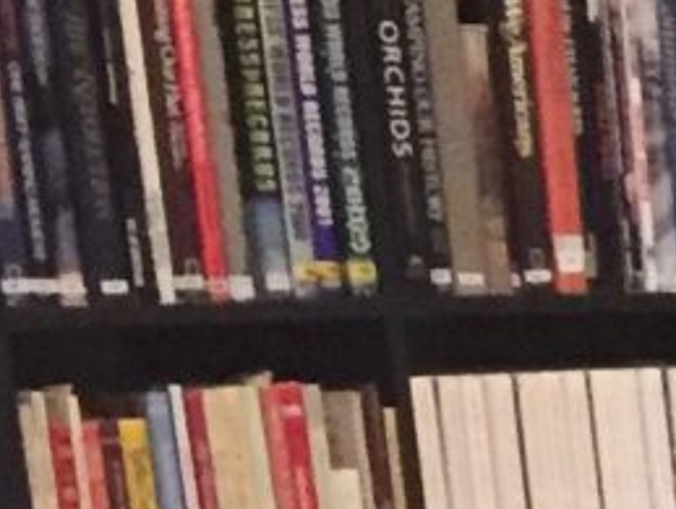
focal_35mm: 229
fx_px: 4478
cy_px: 1415
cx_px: 2534
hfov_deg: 7.0
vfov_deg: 6.1
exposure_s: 1/30
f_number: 2.2
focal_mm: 4.15
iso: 320
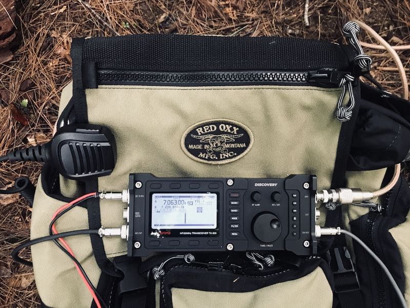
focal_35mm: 28
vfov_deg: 49.7
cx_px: 205
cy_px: 154
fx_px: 332
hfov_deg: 63.4
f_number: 1.8
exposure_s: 1/15
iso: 50
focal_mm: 3.99
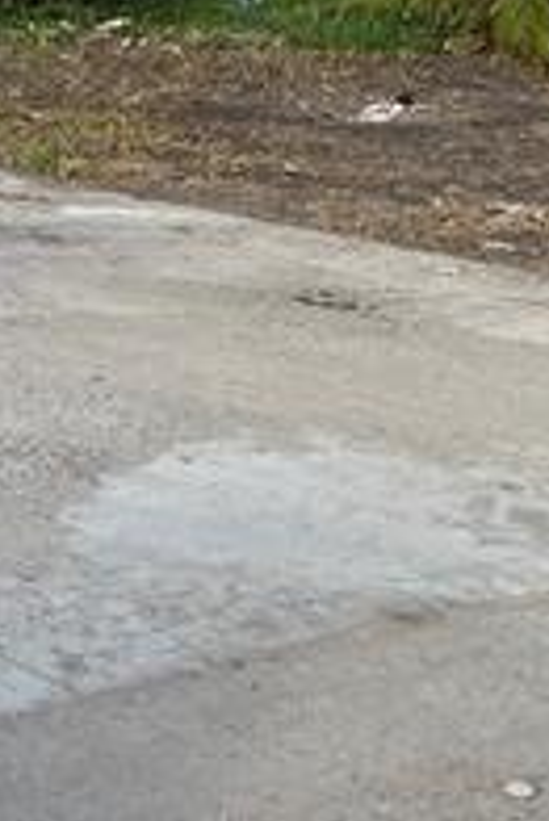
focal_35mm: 106
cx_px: -620
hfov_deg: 11.4
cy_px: -482
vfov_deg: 17.0
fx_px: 2420
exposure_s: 1/884
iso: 32
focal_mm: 4.25
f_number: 1.8
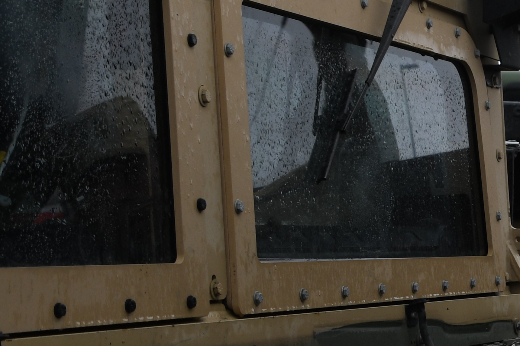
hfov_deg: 14.4
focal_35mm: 132
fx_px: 1905
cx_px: 802
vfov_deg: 10.4
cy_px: 230
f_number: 6.3
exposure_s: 1/100
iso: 200
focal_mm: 28
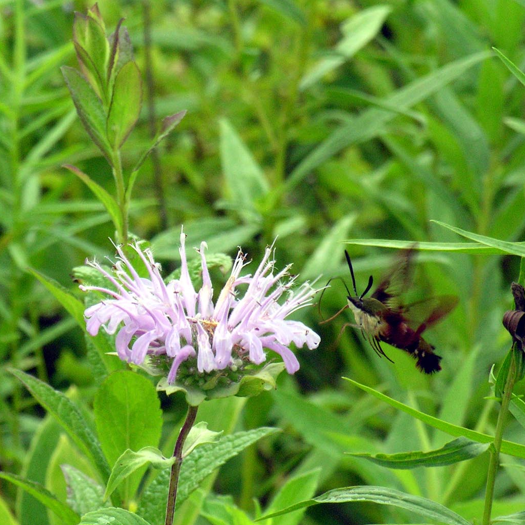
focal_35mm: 421
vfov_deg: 4.2
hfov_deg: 4.2
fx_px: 7224
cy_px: 259
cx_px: 232
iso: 200
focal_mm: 89
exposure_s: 1/300
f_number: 7.4
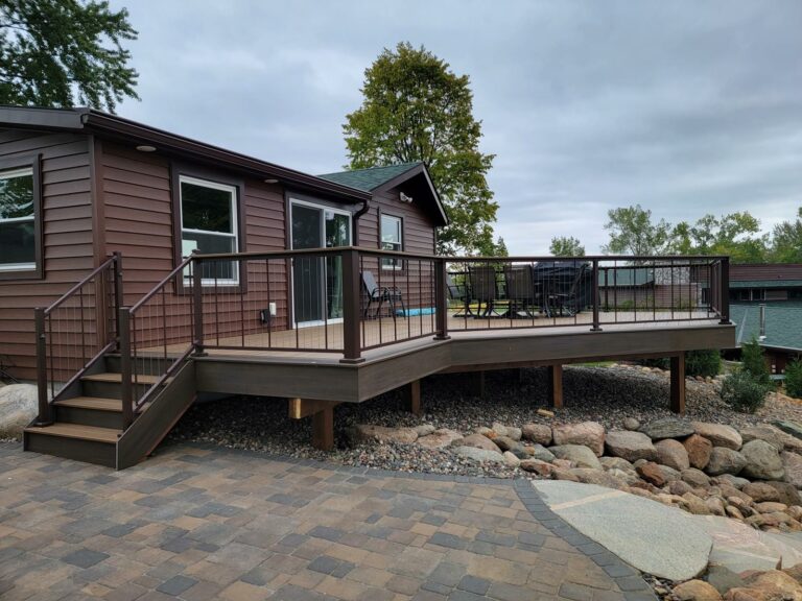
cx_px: 401
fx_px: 556
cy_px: 300
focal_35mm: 24
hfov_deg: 71.6
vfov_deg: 56.8
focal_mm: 6.7
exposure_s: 1/184
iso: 16
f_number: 1.8
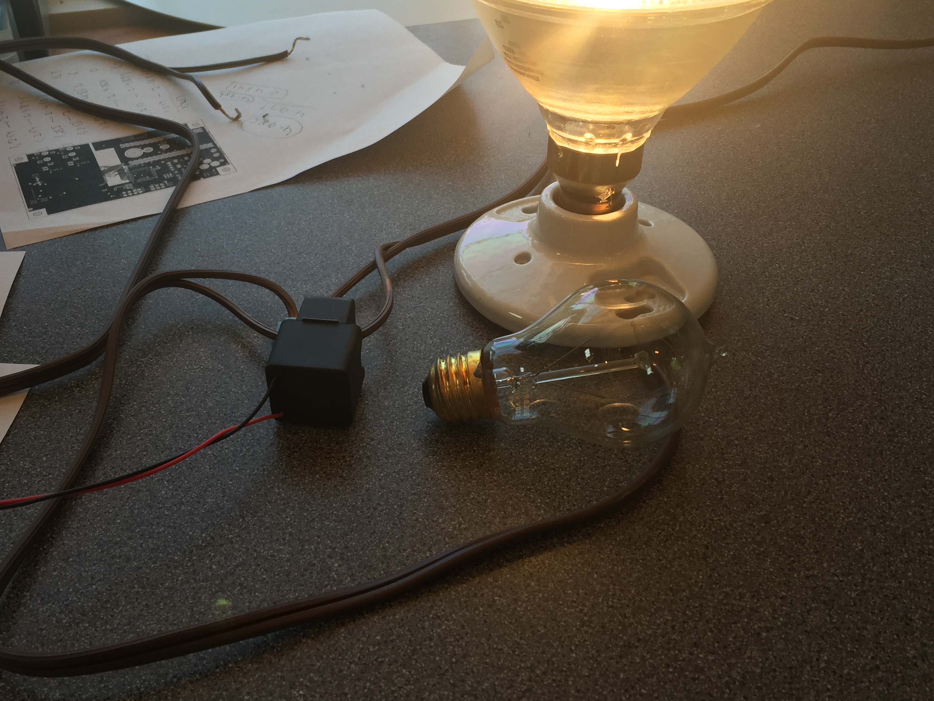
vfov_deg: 40.6
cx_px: 406
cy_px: 298
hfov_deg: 52.5
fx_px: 944
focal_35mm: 35
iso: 40
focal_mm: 4.15
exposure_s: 1/60
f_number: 2.2
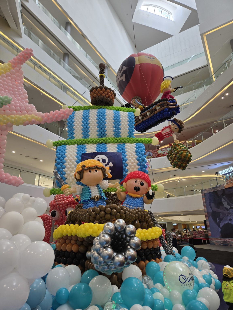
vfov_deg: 73.9
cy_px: 155
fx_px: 206
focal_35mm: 23
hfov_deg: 58.9
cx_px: 116
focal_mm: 5.4
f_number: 1.8
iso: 40
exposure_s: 1/100
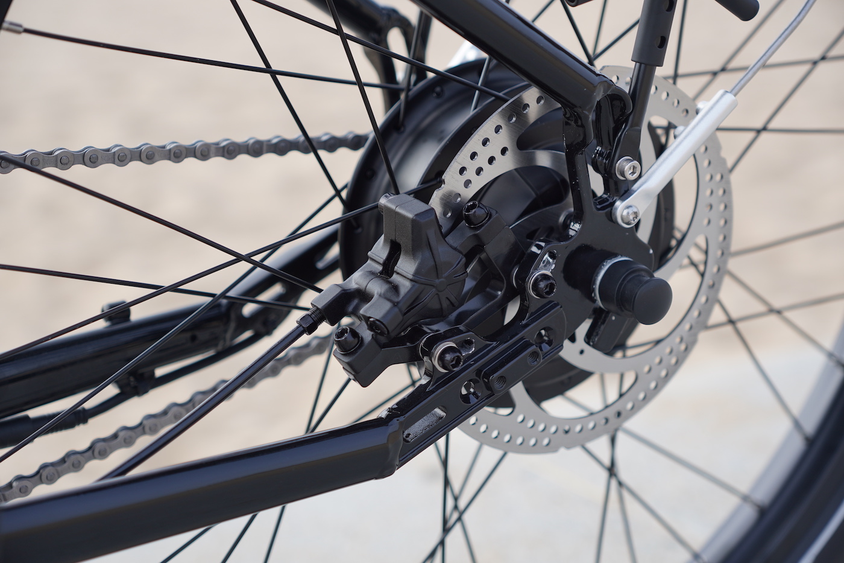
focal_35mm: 68
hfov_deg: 29.9
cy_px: 282
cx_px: 422
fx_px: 1582
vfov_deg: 20.2
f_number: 2.8
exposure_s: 1/400
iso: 100
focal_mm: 45
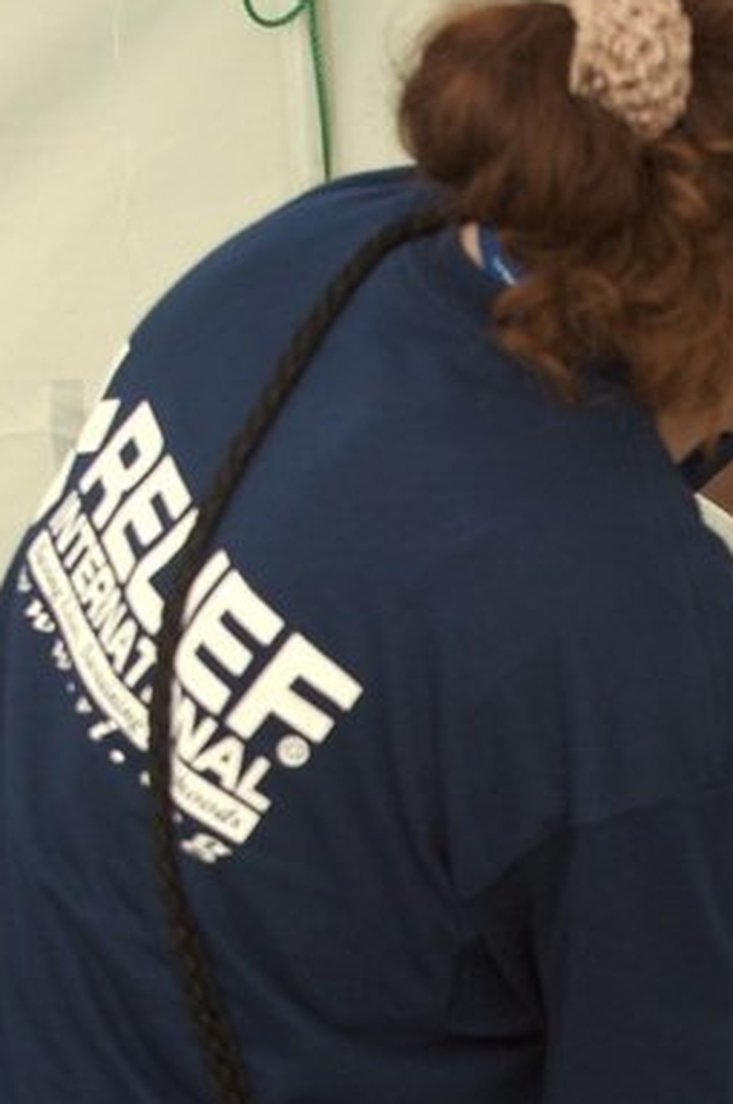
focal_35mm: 96
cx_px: 898
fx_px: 2940
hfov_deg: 13.8
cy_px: 978
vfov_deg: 20.9
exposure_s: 1/640
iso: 400
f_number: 2.8
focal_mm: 24
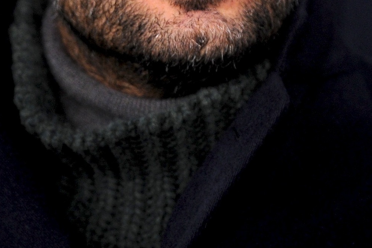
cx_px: 289
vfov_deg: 1.2
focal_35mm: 1191
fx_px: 12308
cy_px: -60
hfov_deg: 1.7
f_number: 2.8
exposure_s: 1/500
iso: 1250
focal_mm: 400
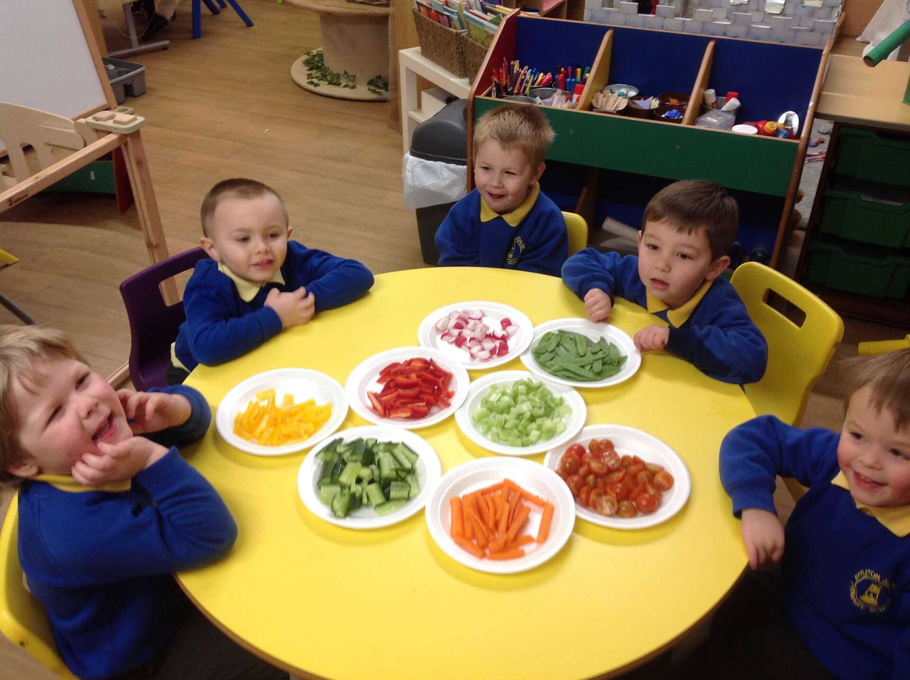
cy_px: 340
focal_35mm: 35
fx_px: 919
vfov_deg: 40.6
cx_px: 455
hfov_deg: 52.7
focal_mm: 4.28
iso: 50
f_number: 2.4
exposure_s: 1/24
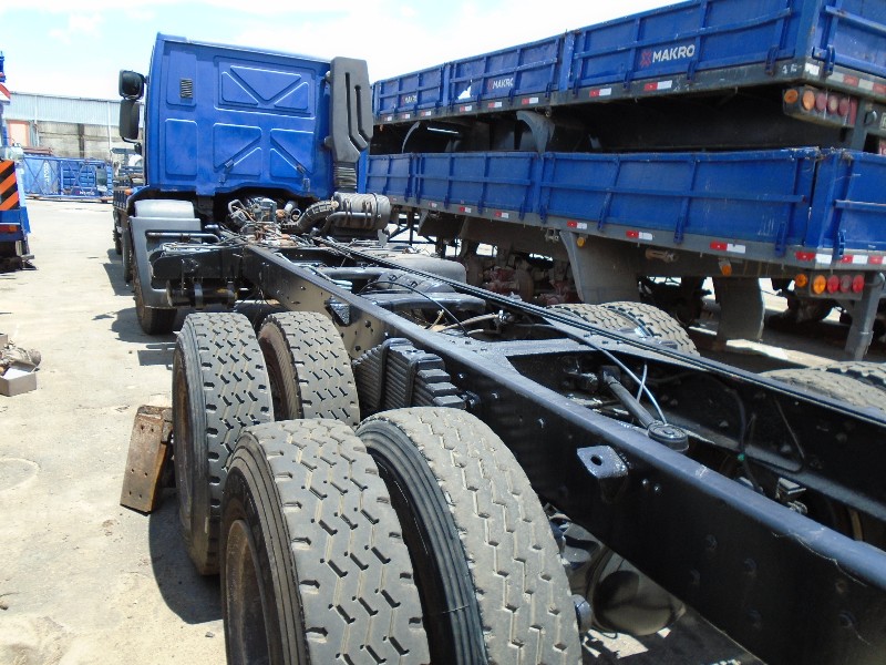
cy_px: 332
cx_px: 443
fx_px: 665
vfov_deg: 53.1
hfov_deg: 67.3
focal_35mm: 26
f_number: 3.2
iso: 100
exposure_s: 1/400
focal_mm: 4.6
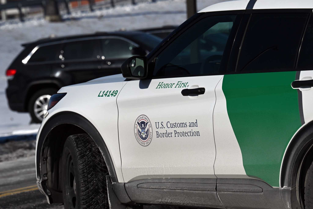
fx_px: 2278
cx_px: 156
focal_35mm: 262
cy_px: 104
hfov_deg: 7.9
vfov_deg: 5.2
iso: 220
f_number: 5.6
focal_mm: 175
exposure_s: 1/8000
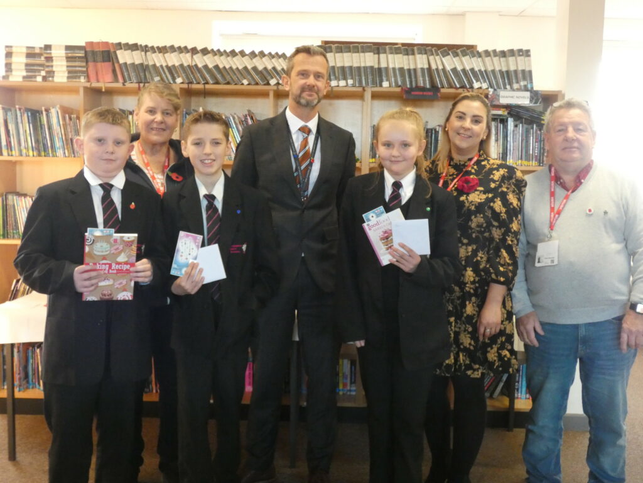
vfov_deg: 37.7
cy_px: 242
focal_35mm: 38
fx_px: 706
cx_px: 322
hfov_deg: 49.0
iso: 1000
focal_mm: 6.8
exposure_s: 1/80
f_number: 3.5
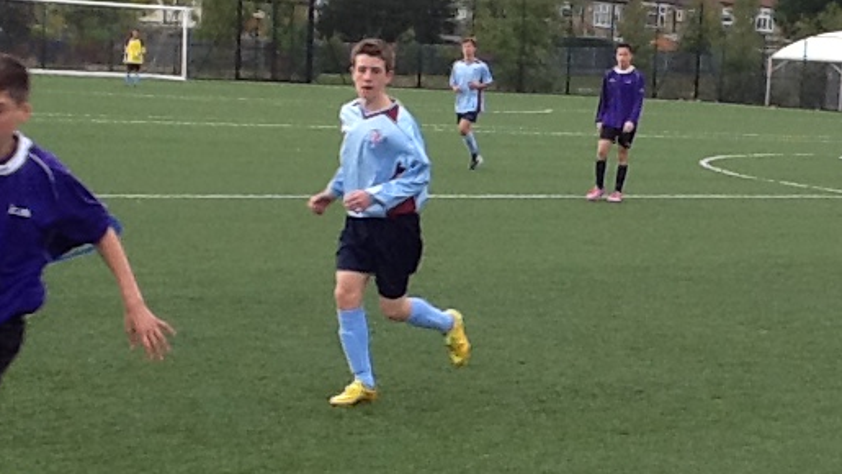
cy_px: 320
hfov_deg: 31.9
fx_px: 1452
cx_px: 611
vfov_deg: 18.5
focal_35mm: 65
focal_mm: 2.03
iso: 64
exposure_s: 1/170
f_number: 2.4
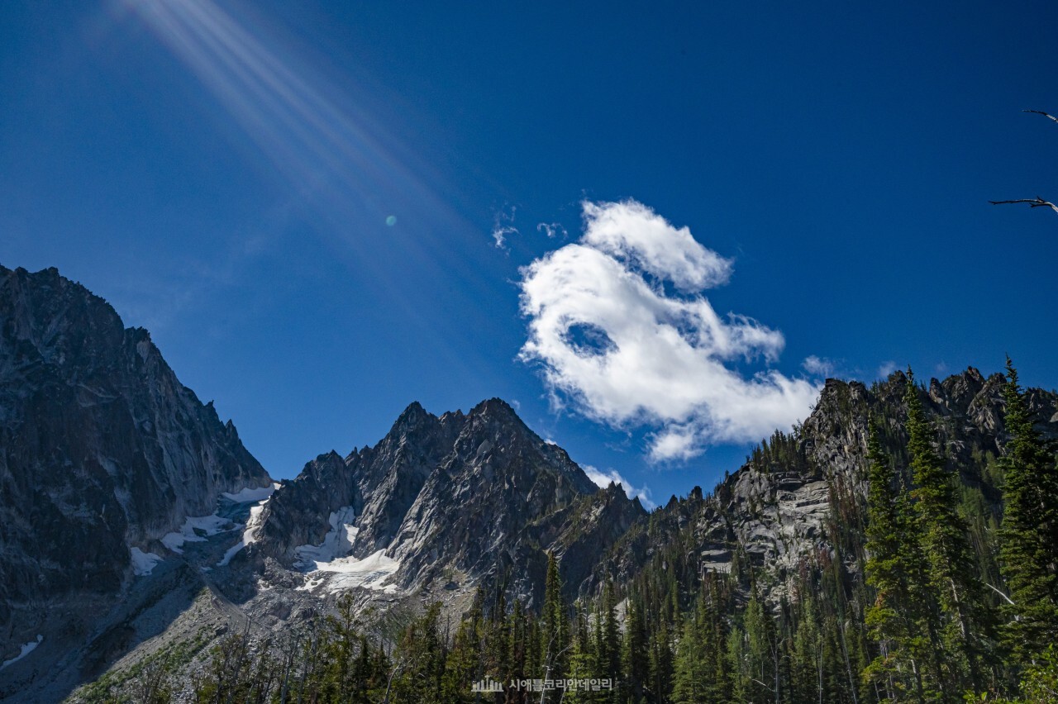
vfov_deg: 43.6
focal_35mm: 30
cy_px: 352
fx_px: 881
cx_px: 529
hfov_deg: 62.0
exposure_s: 1/4000
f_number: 16
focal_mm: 30
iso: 1000
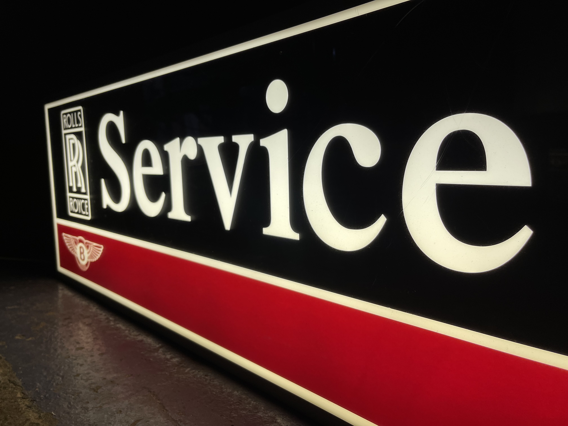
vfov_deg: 53.1
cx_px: 284
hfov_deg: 67.3
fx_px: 427
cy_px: 213
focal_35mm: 26
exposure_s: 1/100
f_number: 1.6
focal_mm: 5.1
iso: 100
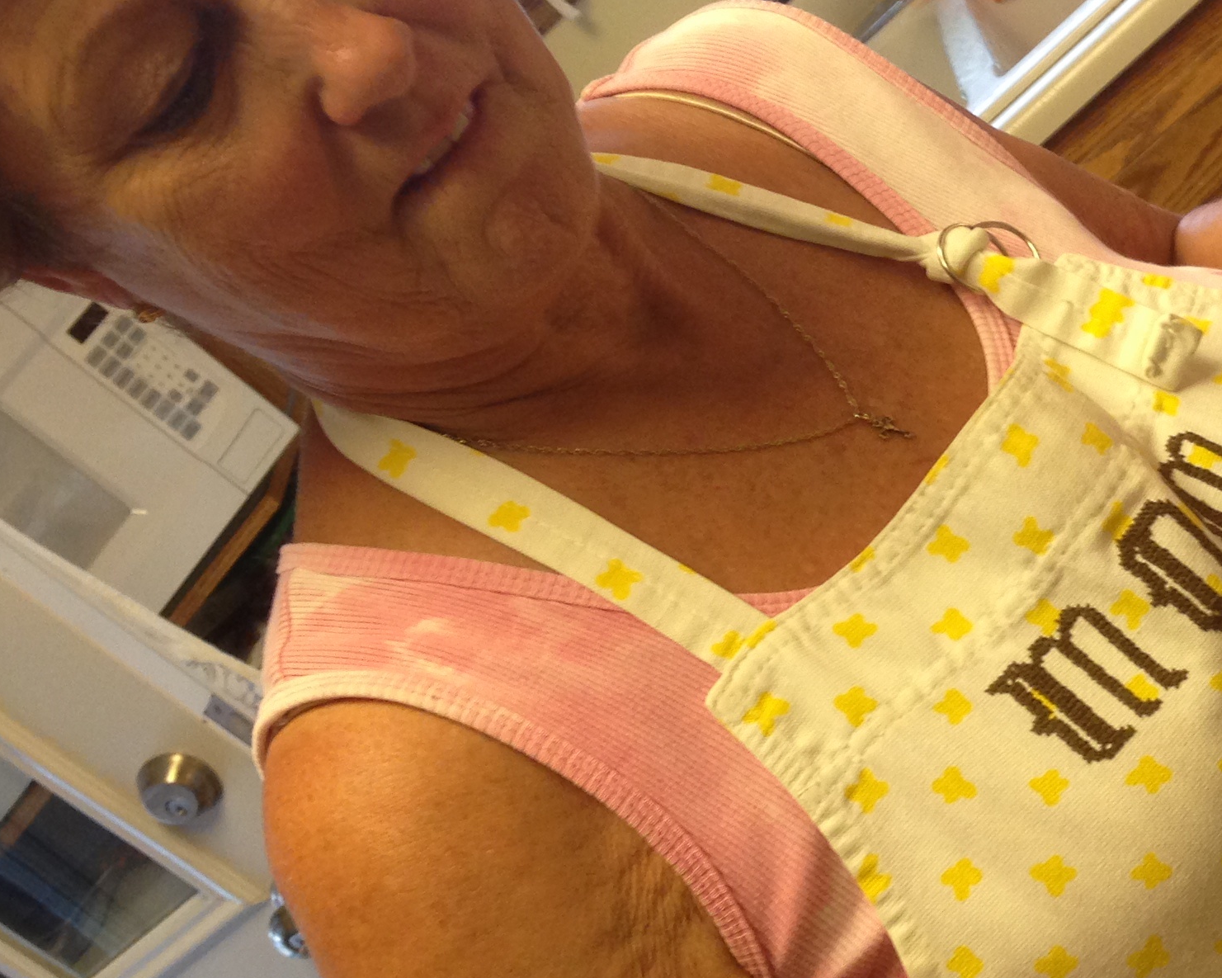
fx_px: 2568
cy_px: 494
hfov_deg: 25.4
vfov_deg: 21.6
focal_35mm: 71
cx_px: 1223
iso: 100
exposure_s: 1/20
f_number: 2.4
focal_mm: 4.12
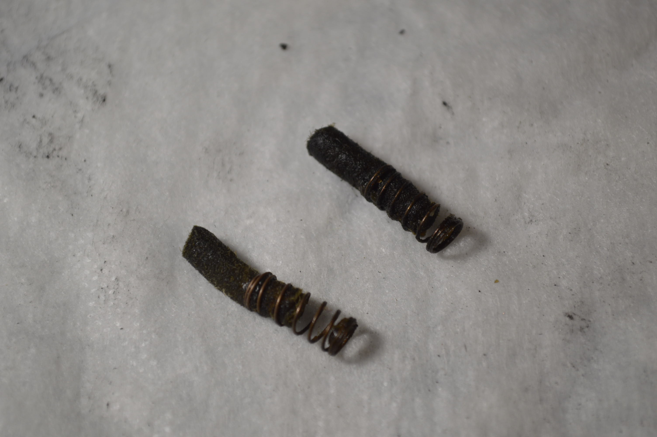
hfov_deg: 24.6
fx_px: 1504
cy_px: 218
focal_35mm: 82
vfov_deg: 16.5
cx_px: 328
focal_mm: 55
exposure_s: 1/100
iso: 400
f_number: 5.6
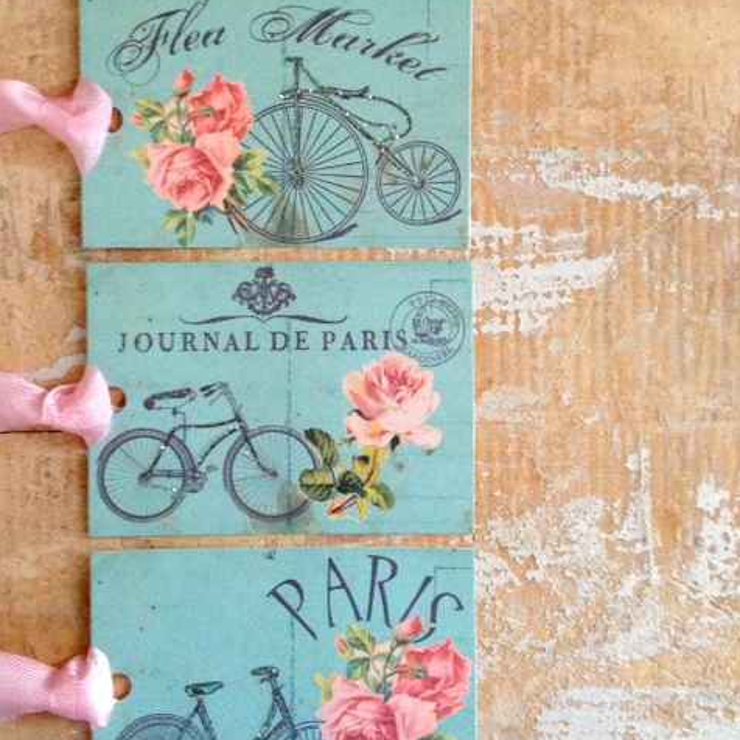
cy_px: 257
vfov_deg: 32.6
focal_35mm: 52
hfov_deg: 32.7
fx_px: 1258
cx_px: 291
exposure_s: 1/20
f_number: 2.4
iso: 400
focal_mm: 4.28
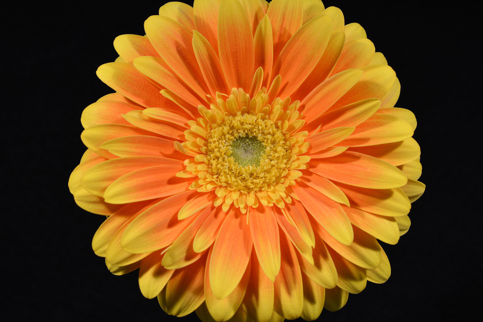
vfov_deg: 22.6
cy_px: 161
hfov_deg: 33.4
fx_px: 805
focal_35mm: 60
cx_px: 242
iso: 100
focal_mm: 40
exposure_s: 1/4
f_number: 11
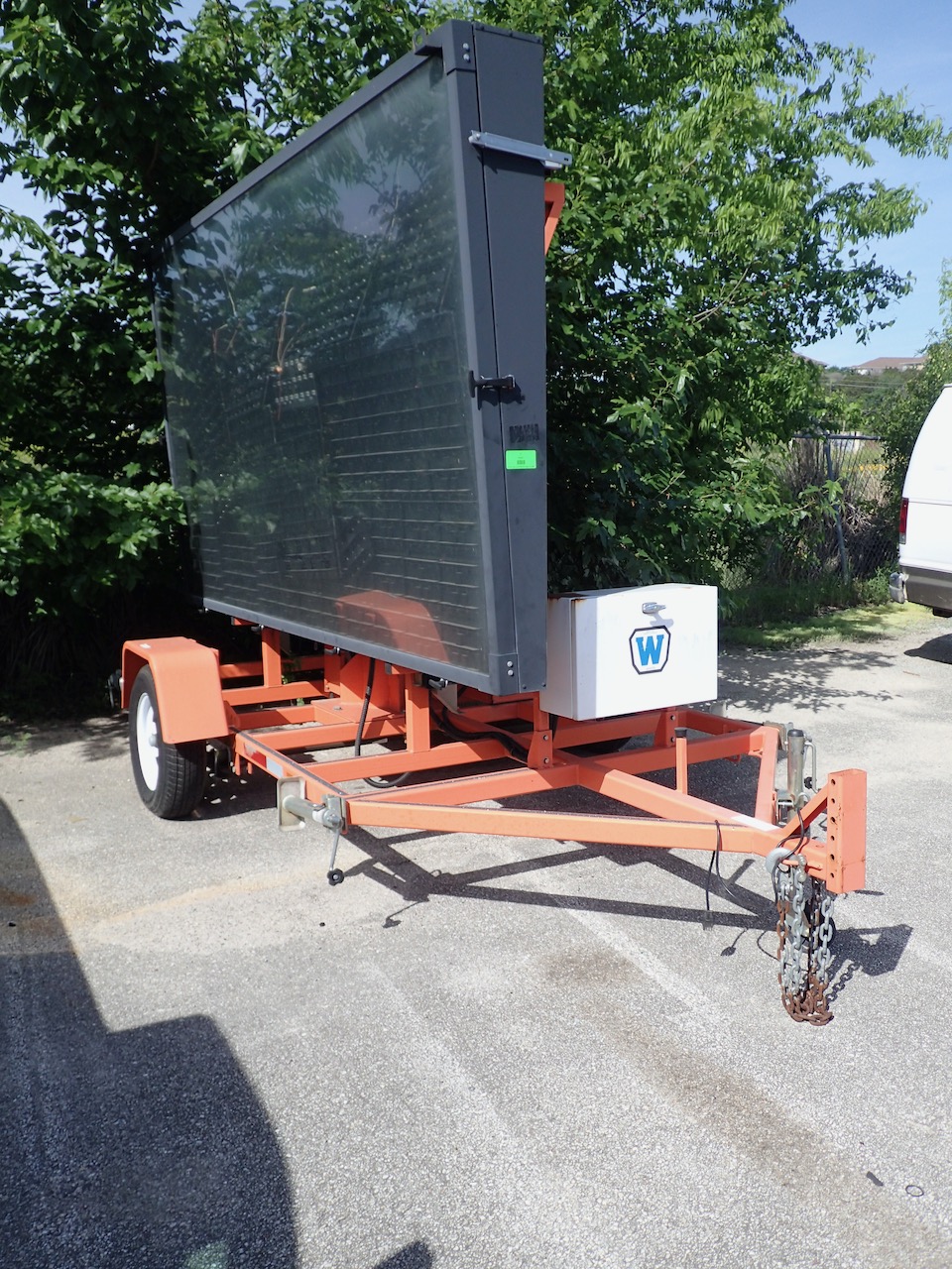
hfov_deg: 46.8
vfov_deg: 60.0
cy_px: 634
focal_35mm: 30
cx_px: 476
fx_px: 1100
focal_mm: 5.5
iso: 100
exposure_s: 1/1600
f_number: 2.3
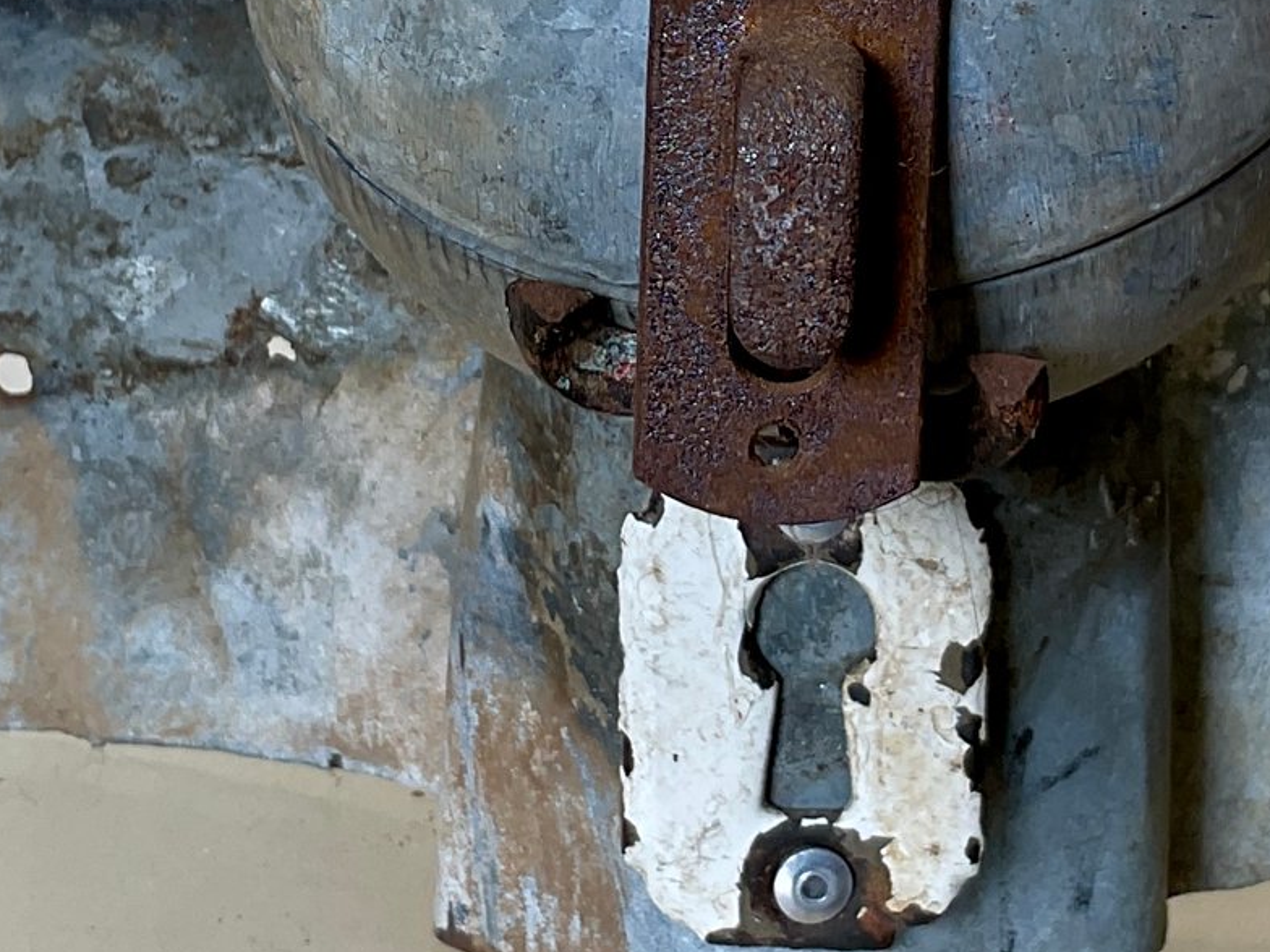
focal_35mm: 74
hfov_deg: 26.2
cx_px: 854
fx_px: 2715
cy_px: 115
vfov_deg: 19.6
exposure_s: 1/120
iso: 20
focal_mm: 3
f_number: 1.8
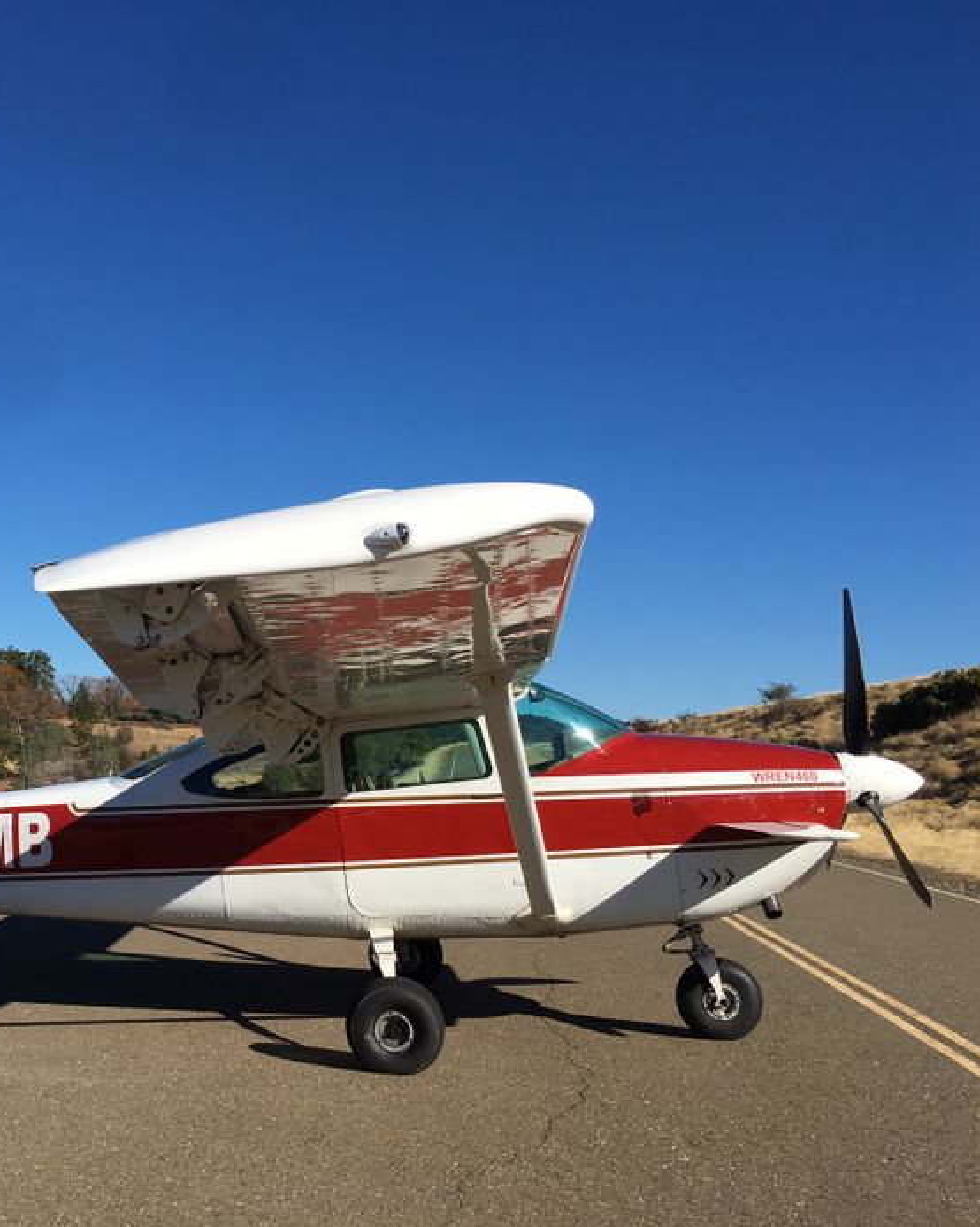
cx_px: 207
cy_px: 614
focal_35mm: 38
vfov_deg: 48.0
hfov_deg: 37.8
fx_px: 1378
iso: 25
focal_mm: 4.15
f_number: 2.2
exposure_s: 1/2198
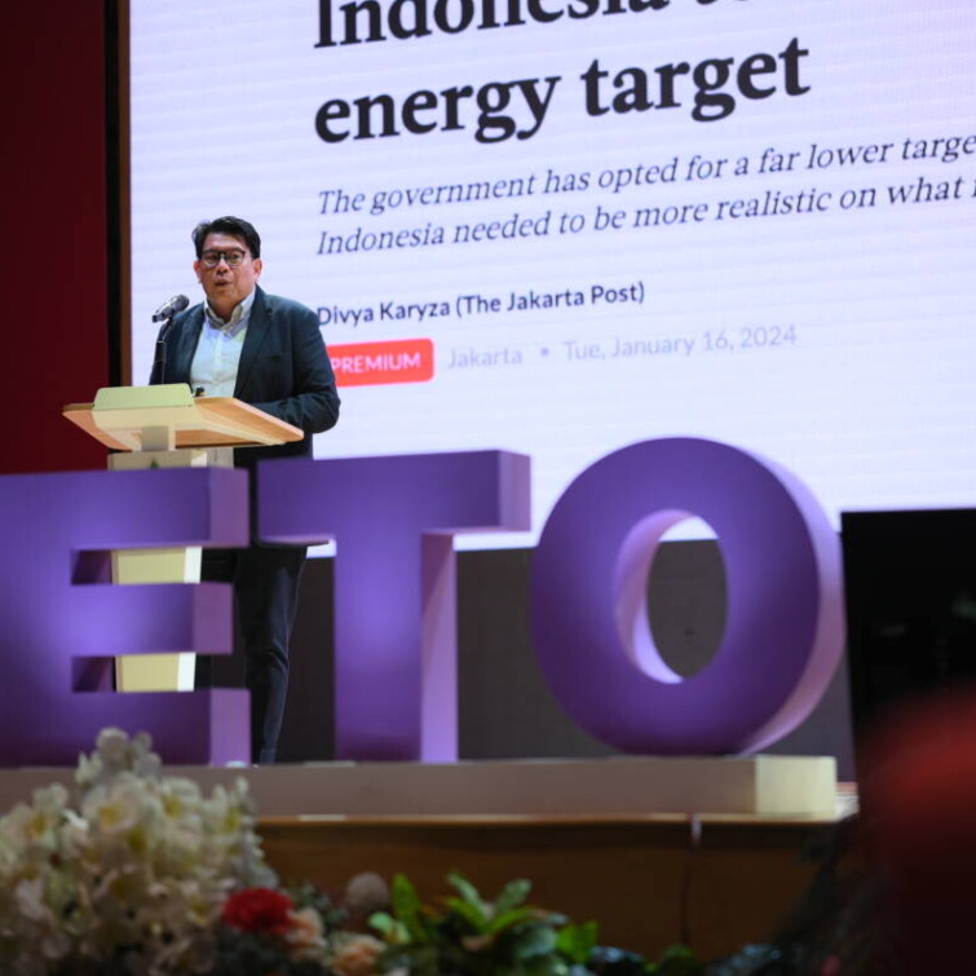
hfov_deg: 16.0
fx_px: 3477
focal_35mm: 109
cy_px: 487
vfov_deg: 16.0
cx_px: 556
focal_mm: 85
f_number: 1.8
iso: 200
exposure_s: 1/100
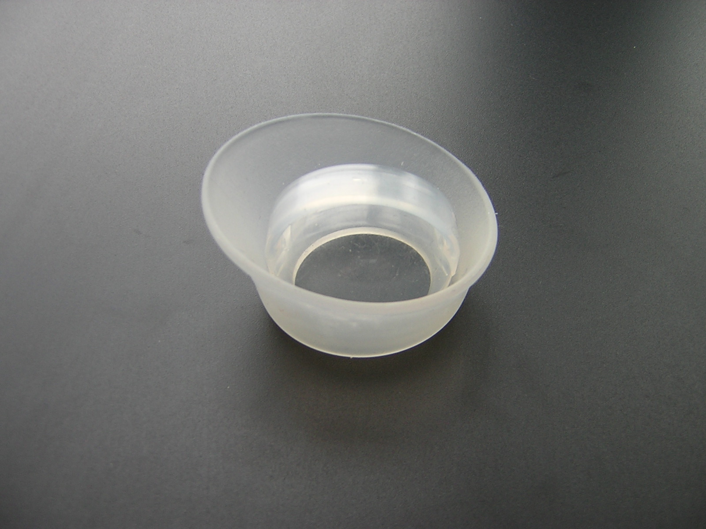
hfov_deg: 51.4
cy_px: 264
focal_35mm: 36
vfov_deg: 39.7
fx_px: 734
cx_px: 353
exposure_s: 1/45.4
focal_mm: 4.7
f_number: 2.6
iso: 100
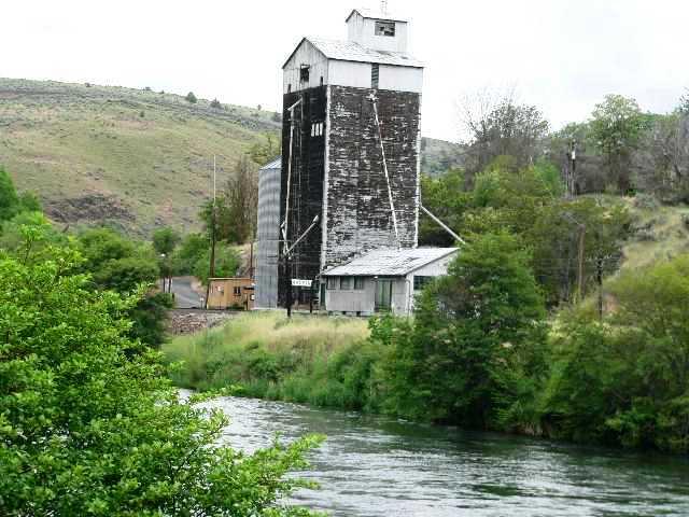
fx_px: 1911
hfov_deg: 20.4
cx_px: 344
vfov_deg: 15.4
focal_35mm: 96
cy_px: 258
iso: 80
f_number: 4
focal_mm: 16.1
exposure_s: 1/250
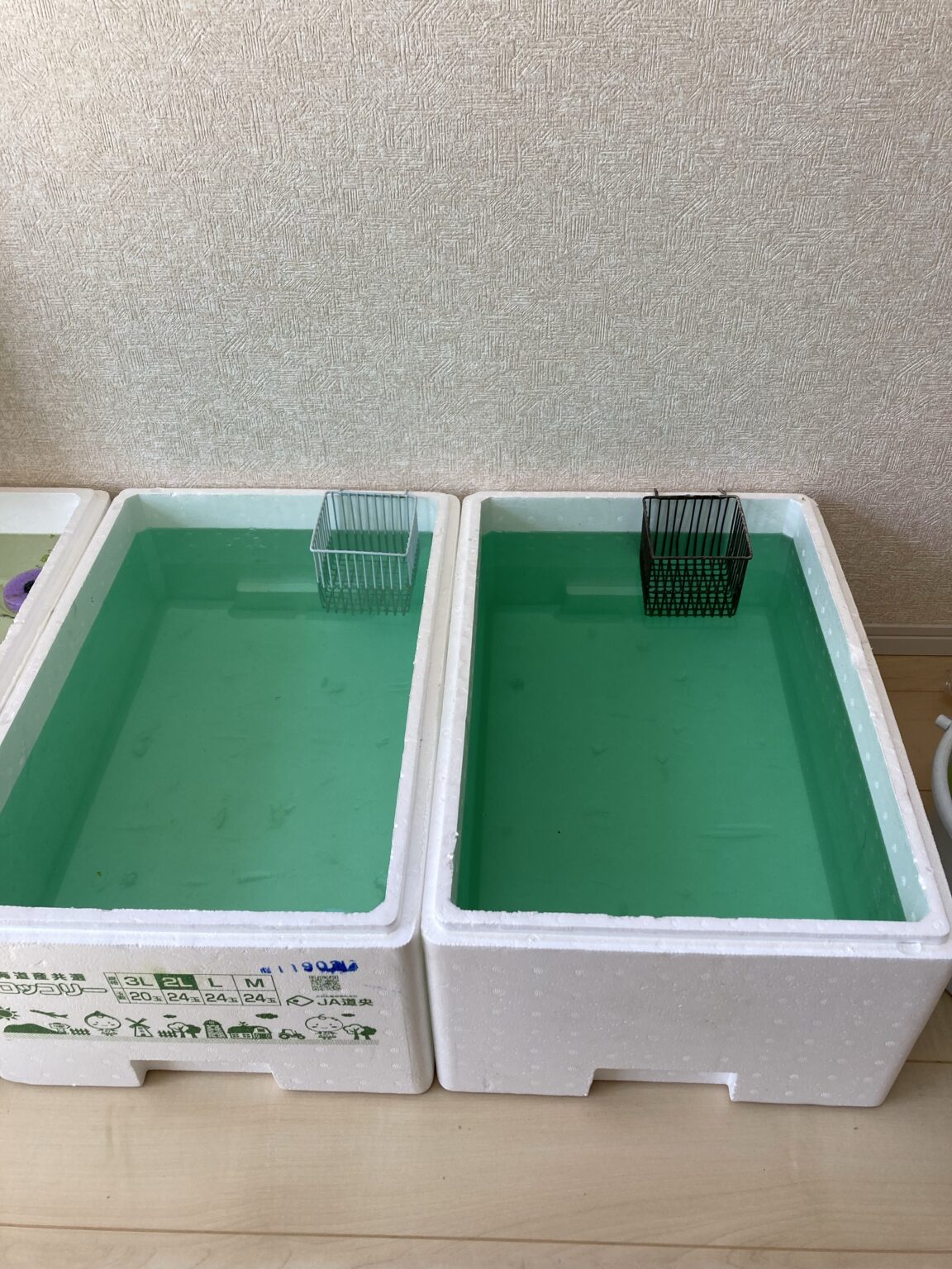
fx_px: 1027
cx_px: 476
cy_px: 634
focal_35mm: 28
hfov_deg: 49.7
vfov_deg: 63.4
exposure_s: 1/100
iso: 32
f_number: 1.8
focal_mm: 3.99
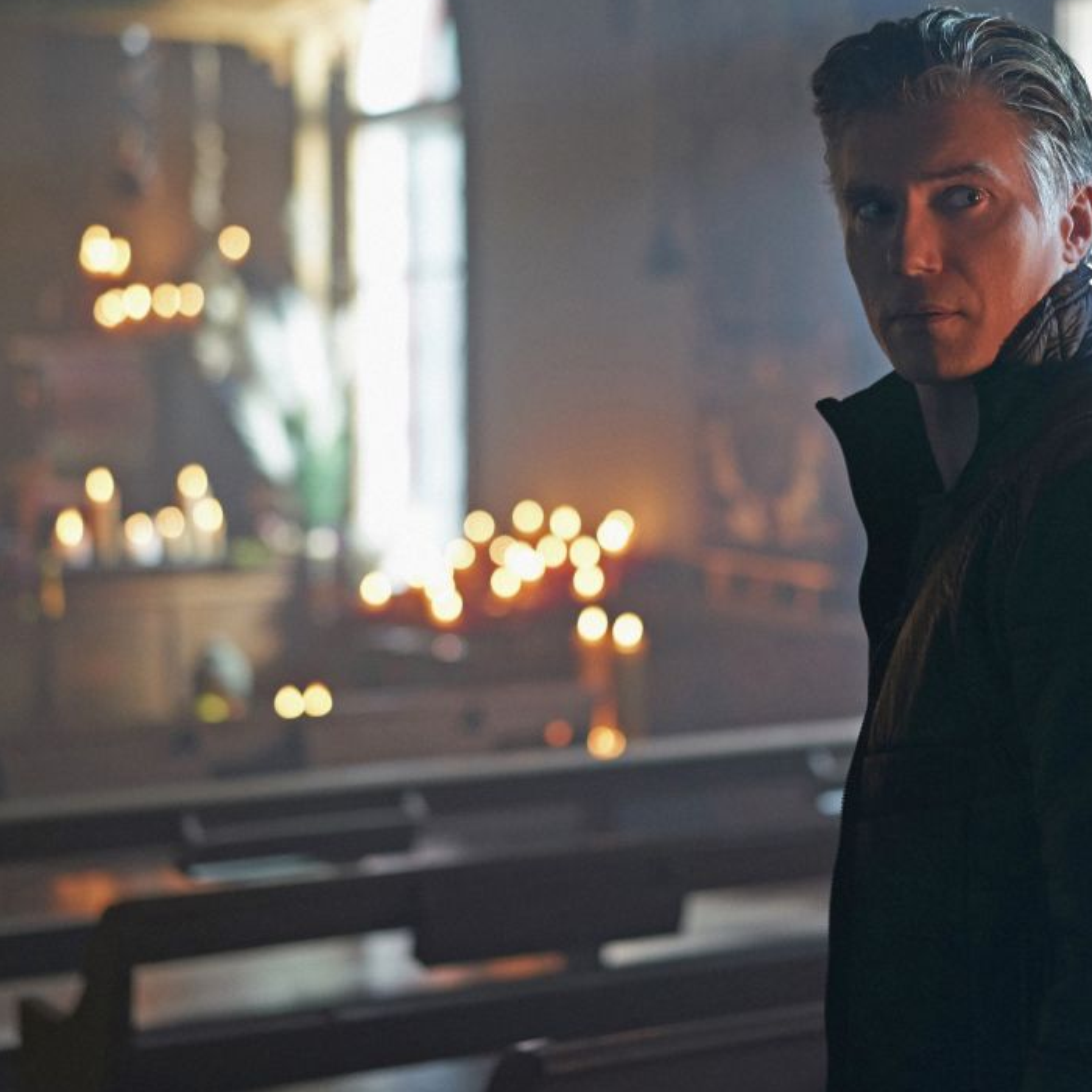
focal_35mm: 80
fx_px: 2855
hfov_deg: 21.6
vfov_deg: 21.6
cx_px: 656
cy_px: 474
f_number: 2
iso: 1250
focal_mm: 55
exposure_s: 1/250
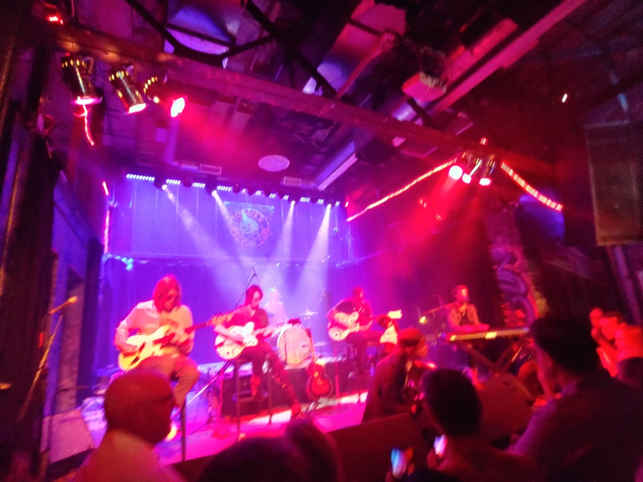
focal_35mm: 16
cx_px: 322
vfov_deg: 78.1
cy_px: 241
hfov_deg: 94.5
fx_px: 297
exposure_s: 1/13
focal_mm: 2.18
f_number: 1.9
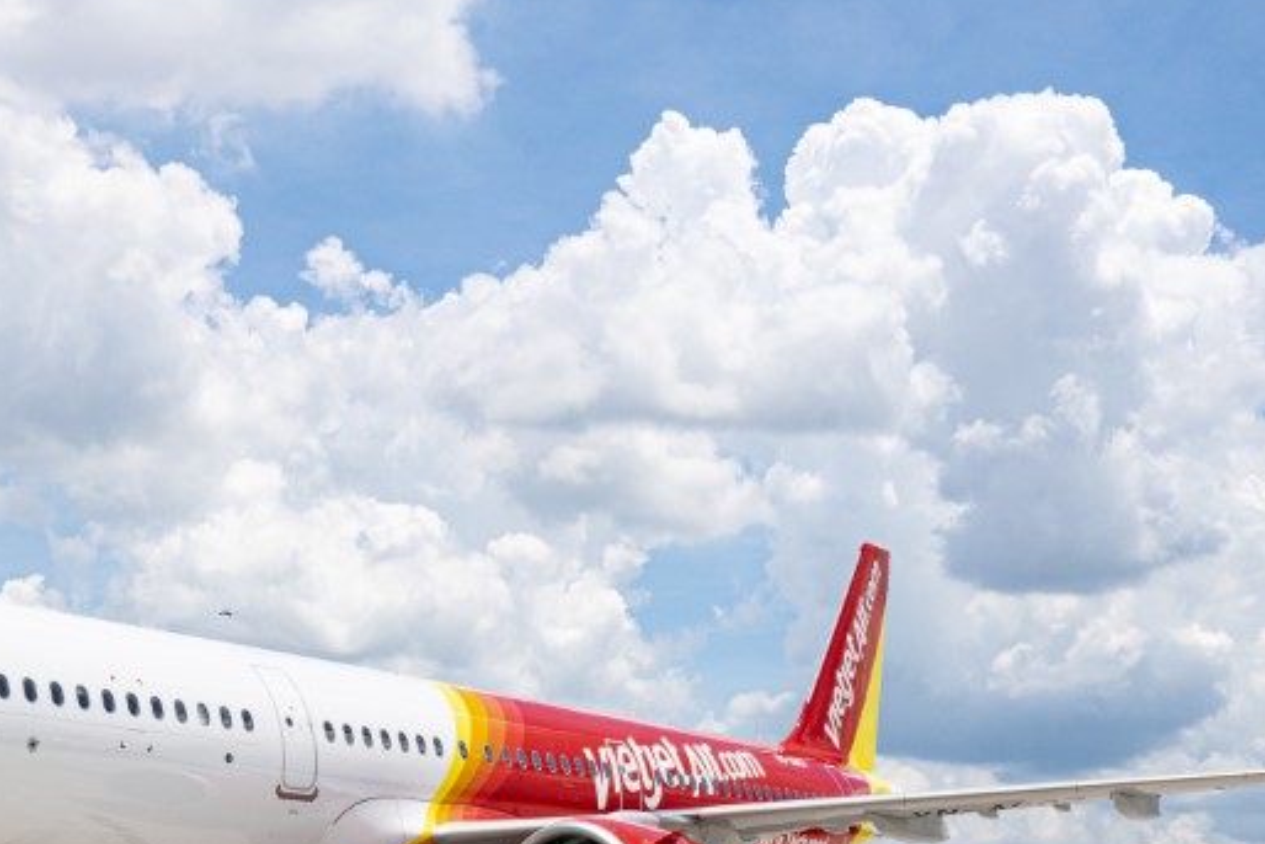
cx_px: 463
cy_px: 632
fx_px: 2214
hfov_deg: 31.7
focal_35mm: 63
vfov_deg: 21.4
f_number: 14
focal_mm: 24
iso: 250
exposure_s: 1/400
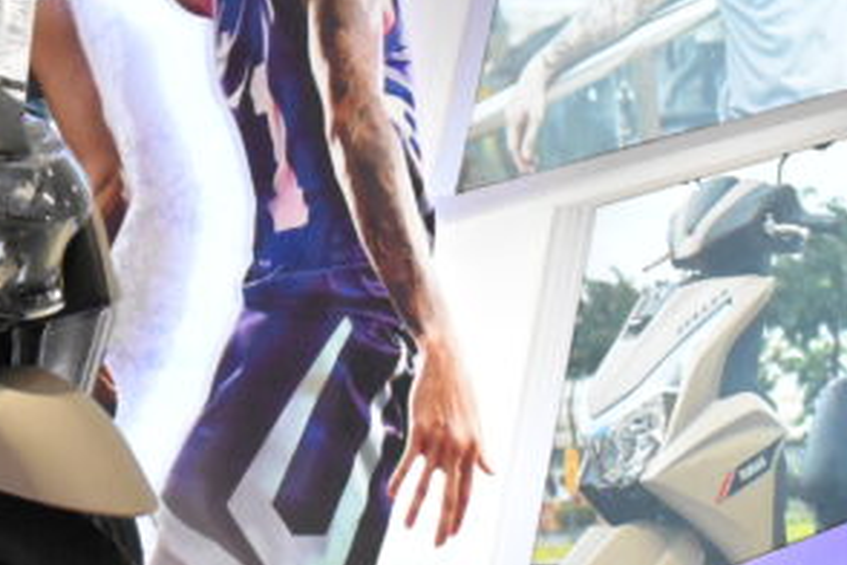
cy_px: -42
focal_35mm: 131
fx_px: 3076
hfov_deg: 15.1
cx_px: -210
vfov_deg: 10.4
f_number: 6.3
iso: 6400
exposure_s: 1/800
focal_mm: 25
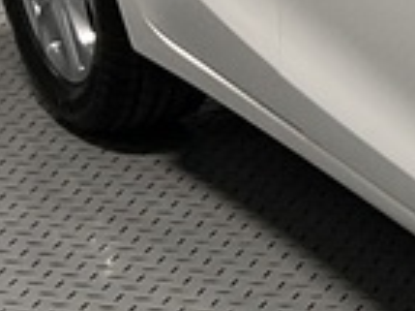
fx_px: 2336
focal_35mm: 195
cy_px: 151
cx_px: 1097
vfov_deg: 7.6
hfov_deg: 8.9
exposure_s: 1/120
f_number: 1.8
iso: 20
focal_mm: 3
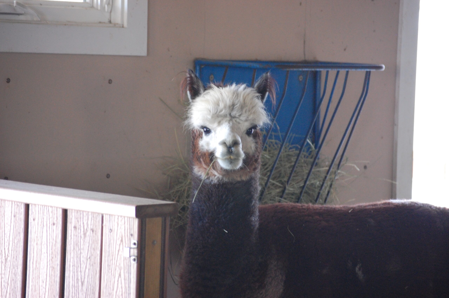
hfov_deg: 13.4
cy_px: 149
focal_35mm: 153
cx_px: 224
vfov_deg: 9.0
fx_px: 1906
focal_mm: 102
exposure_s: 1/30
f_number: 4.8
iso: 1400
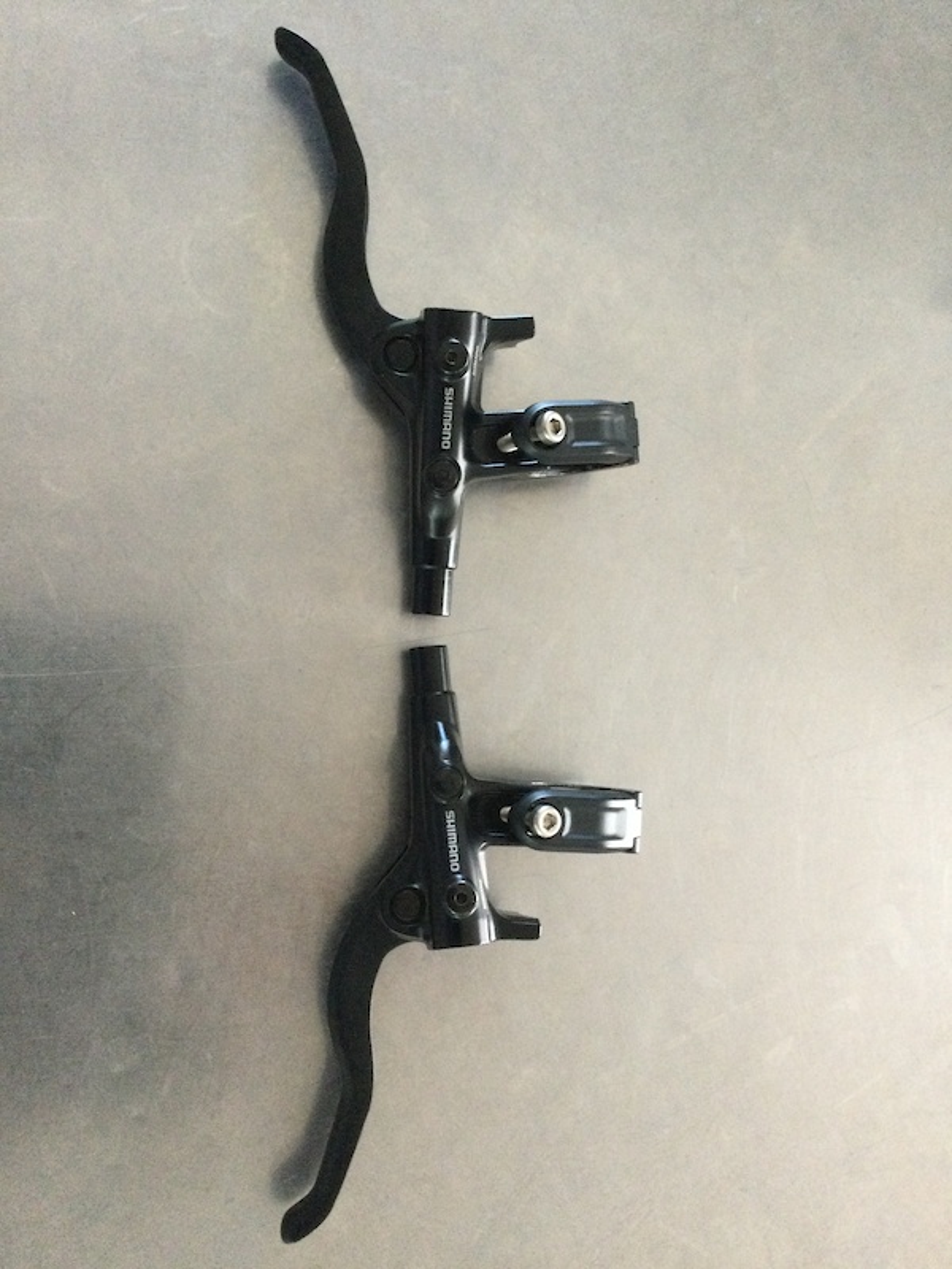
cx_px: 476
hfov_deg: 45.4
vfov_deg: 58.4
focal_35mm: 31
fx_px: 1137
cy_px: 634
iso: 200
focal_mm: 3.3
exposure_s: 1/30
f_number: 2.4
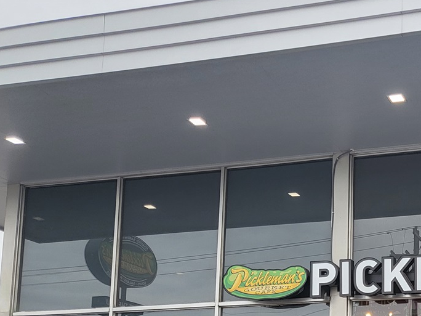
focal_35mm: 57
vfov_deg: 24.1
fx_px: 693
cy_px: 340
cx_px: 456
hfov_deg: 30.4
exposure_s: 1/263
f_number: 1.8
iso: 50
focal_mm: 4.25
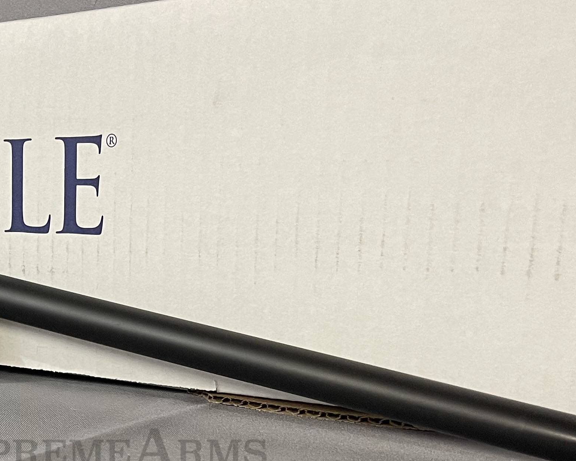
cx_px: 9
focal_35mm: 66
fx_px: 1125
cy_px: 473
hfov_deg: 27.2
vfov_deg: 22.2
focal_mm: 5.1
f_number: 1.6
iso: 160
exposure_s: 1/60
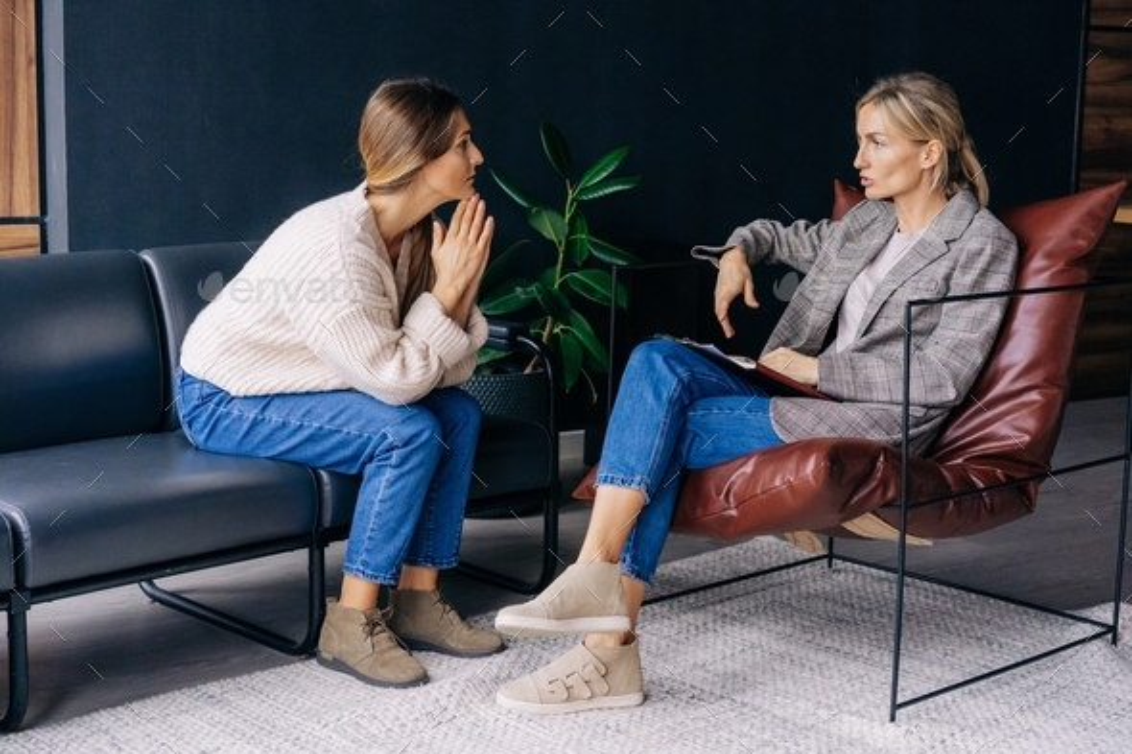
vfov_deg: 24.6
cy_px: 377
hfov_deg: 36.3
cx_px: 566
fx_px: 1729
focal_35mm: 55
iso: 4000
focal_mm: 55
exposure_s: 1/250
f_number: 5
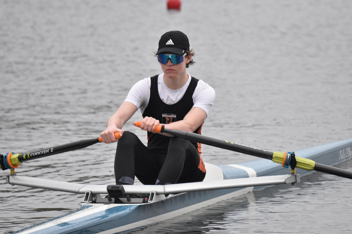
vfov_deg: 2.5
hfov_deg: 3.8
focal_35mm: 540
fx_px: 5280
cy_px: 117
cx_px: 176
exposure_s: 1/3200
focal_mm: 360
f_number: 6.3
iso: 3600
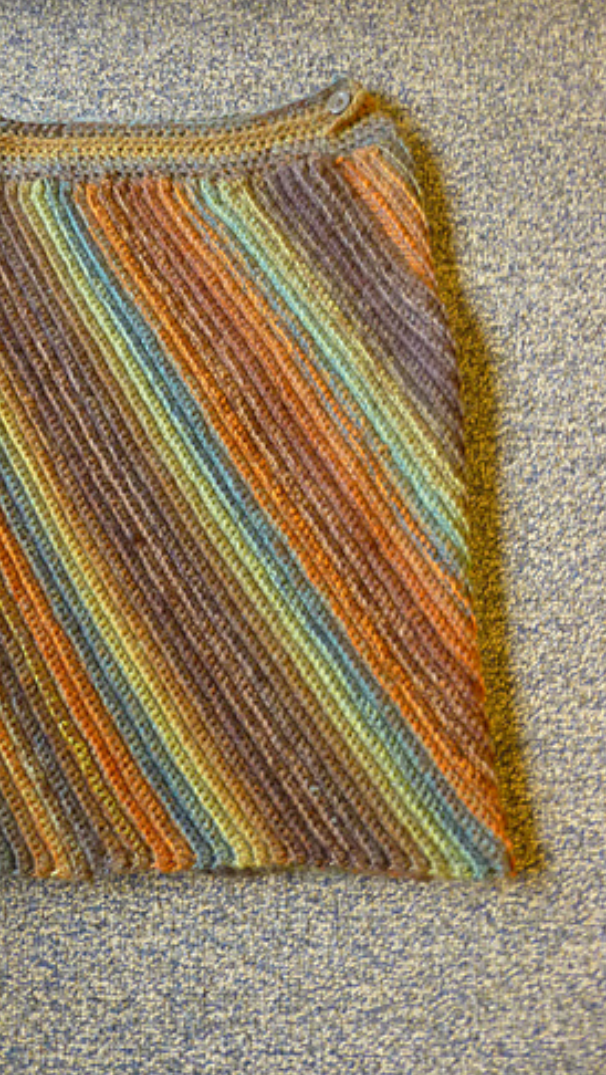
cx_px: 196
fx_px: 798
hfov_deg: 41.0
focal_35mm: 28
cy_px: 535
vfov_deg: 67.9
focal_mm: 4.5
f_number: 3.1
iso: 800
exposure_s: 1/13
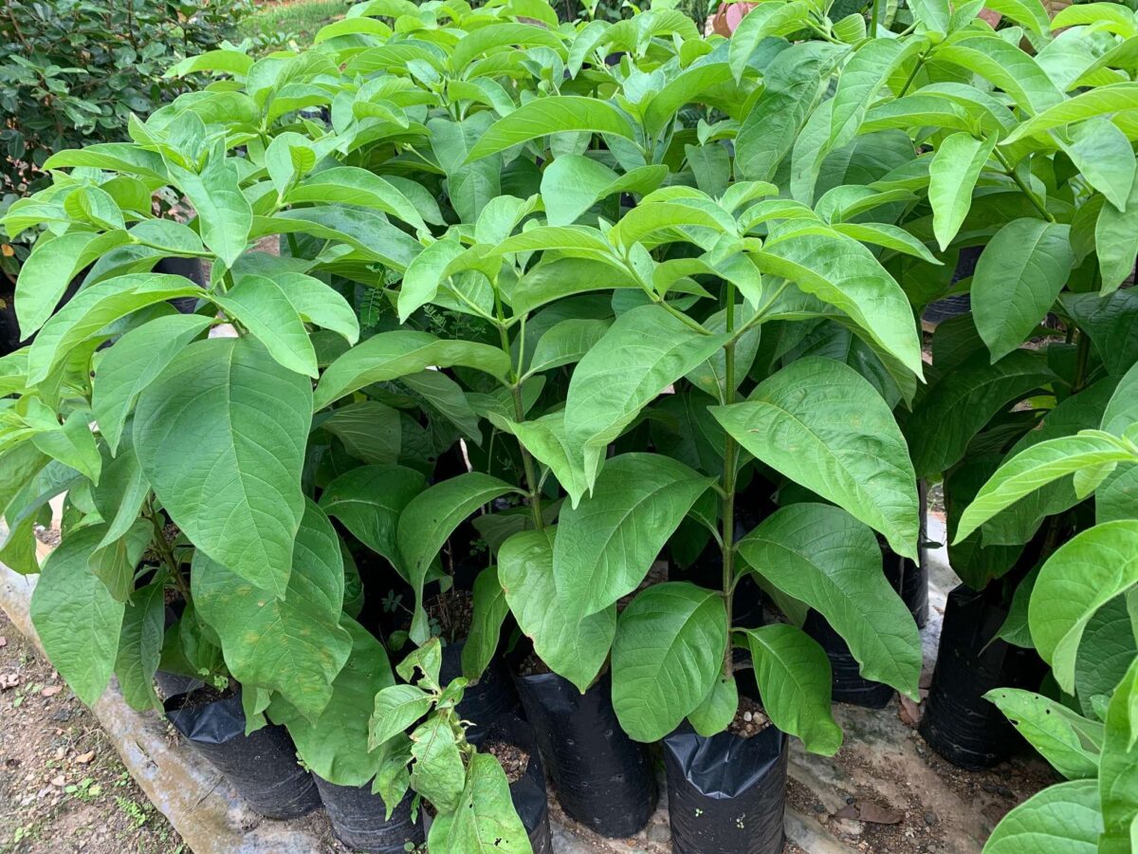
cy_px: 427
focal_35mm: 26
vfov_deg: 53.1
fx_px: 855
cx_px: 569
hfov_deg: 67.3
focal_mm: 4.25
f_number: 1.8
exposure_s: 1/121
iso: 32
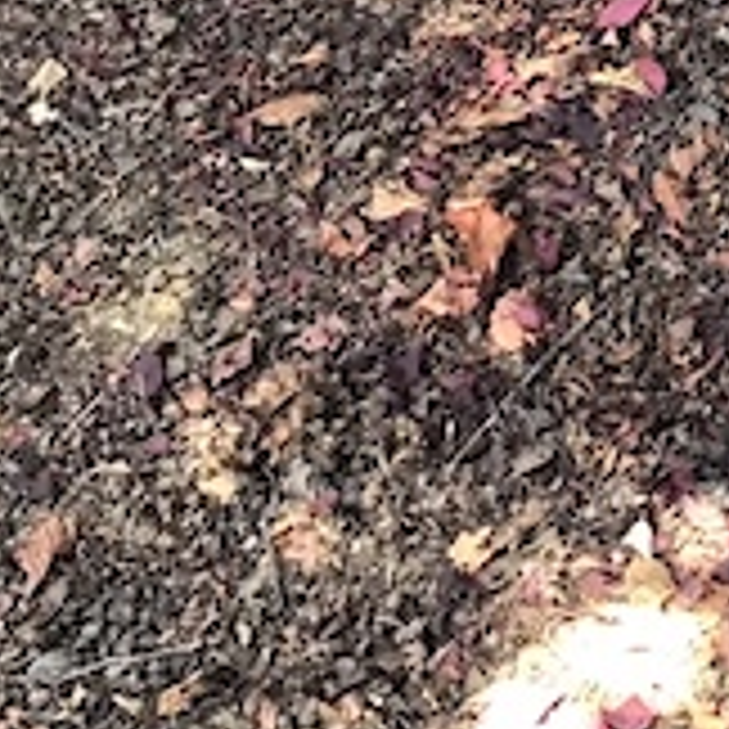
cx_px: 1143
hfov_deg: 12.2
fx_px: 3217
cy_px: -572
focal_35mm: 135
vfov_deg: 11.9
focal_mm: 3.3
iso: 50
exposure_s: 1/30
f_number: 2.4
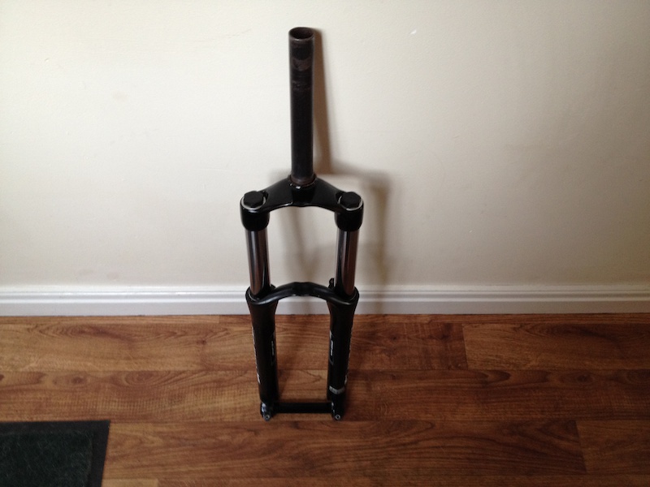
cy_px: 244
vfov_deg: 40.7
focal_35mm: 35
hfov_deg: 52.6
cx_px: 325
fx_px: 657
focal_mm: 4.28
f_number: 2.4
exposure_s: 1/20
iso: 100
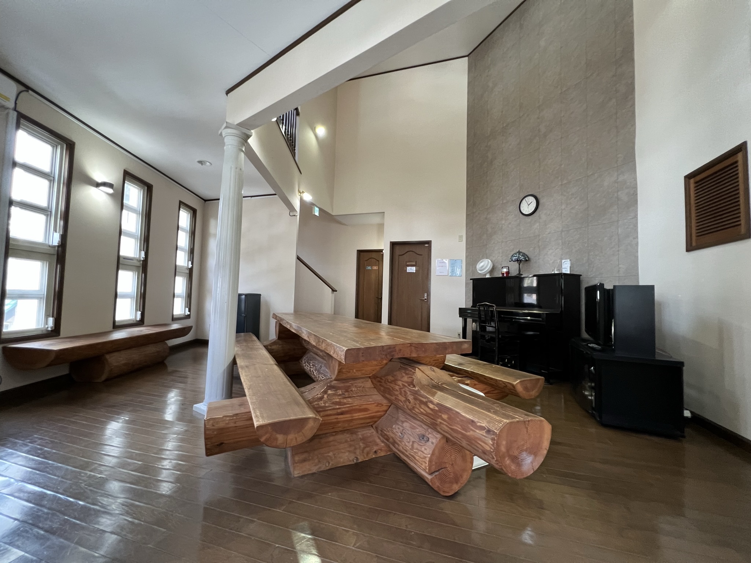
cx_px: 376
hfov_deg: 106.2
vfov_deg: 89.9
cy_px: 282
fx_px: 282
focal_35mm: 13
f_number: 1.8
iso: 320
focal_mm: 1.57
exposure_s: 1/50
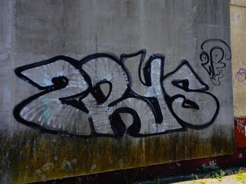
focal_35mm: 36
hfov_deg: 51.4
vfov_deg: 39.7
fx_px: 256
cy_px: 92
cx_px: 123
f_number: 4
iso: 80
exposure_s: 1/320
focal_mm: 6.08
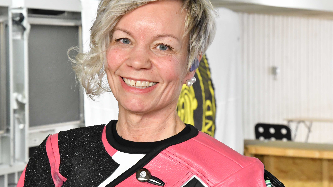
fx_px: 945
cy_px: 70
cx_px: 151
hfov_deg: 20.0
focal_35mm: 107
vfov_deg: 11.3
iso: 5000
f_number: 8
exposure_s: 1/80
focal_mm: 52
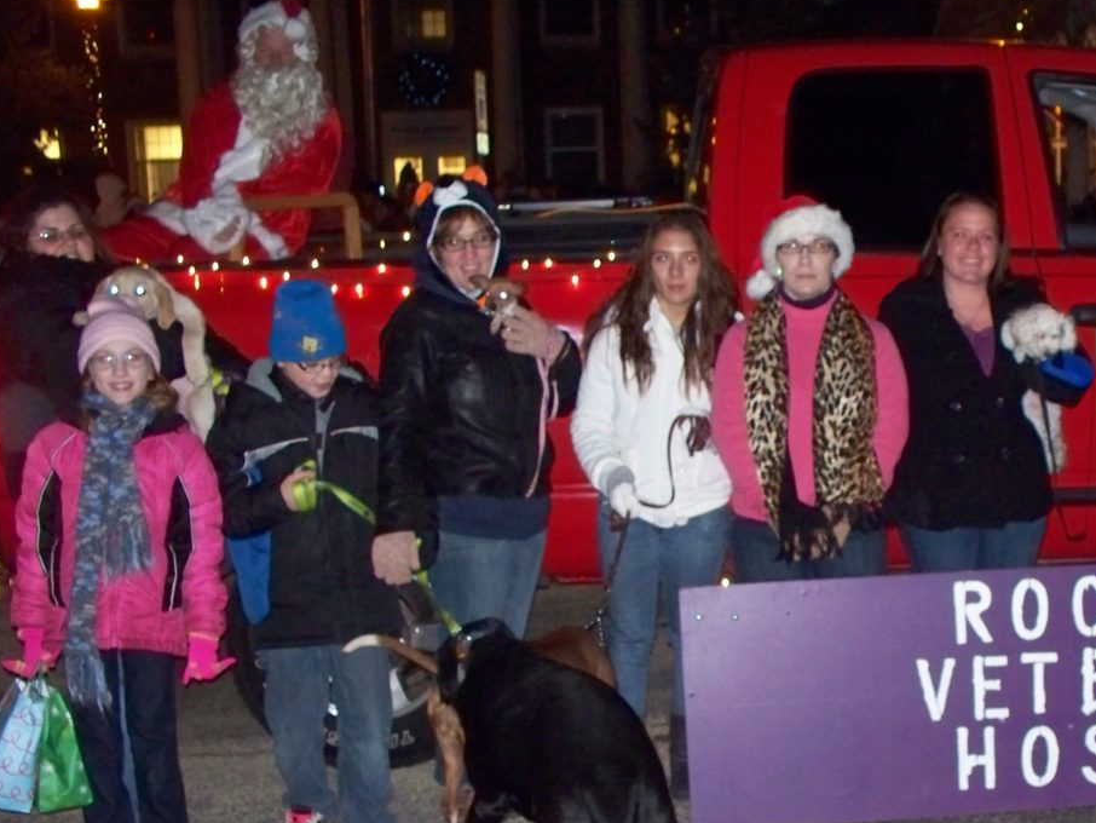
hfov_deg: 30.8
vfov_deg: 23.9
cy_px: 572
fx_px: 1932
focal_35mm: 61
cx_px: 901
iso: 400
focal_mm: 7.54
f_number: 2.8
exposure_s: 1/30
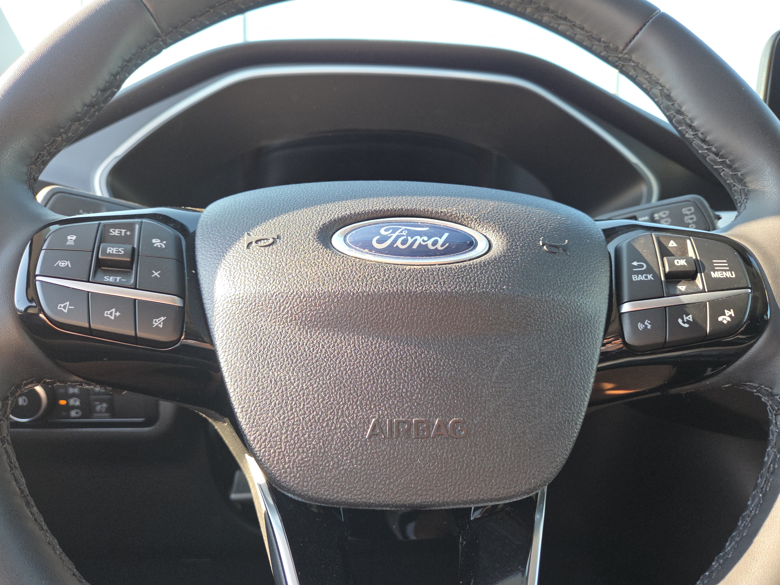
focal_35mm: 23
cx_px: 390
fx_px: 518
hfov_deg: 73.9
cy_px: 292
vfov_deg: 58.9
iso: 64
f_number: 1.8
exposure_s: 1/180
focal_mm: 5.4
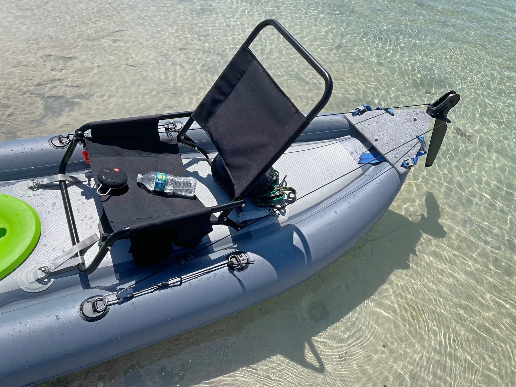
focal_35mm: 26
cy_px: 194
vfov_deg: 53.1
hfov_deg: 67.3
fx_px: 388
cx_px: 258
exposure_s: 1/4525
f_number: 1.6
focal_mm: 5.1
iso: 32
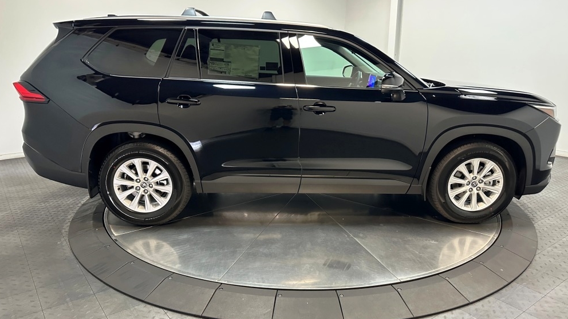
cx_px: 290
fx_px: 407
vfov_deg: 42.8
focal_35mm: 27
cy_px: 179
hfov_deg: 69.9
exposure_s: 1/60
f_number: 1.78
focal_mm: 6.86
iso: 640
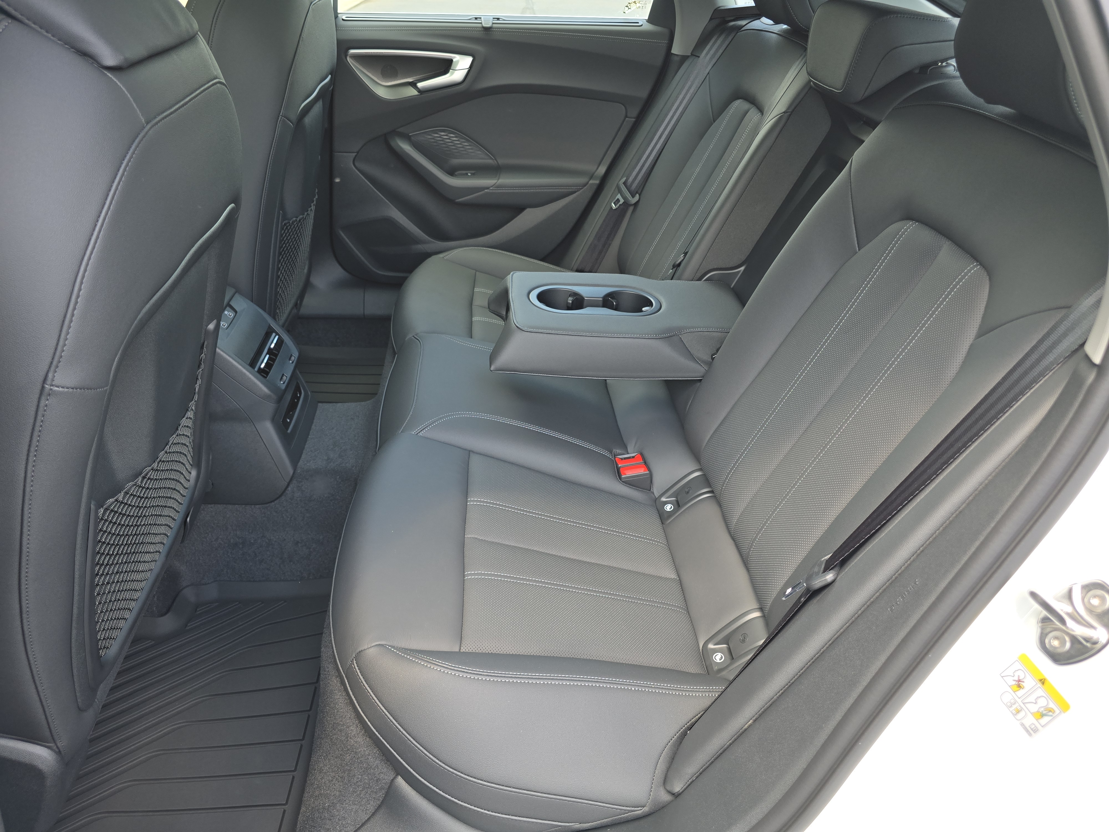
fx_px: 737
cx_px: 554
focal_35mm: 23
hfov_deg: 73.9
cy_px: 416
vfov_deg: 58.9
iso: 64
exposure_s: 1/180
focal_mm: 6.3
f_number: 1.7
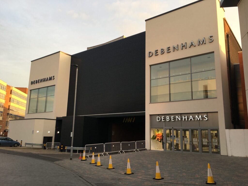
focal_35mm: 29
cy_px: 93
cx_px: 124
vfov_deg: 48.2
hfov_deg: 61.7
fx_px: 208
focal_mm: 4.15
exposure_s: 1/100
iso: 25
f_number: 2.2
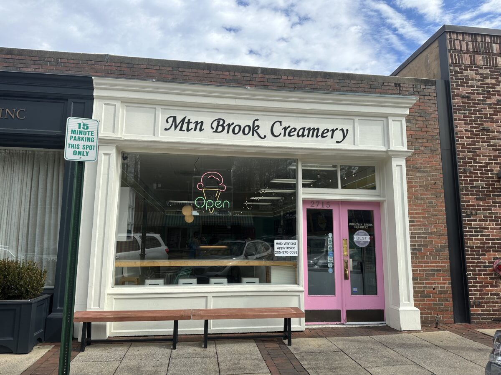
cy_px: 188
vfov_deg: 56.8
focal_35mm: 24
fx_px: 347
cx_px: 250
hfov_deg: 71.6
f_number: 1.78
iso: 80
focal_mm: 6.86
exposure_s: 1/4016
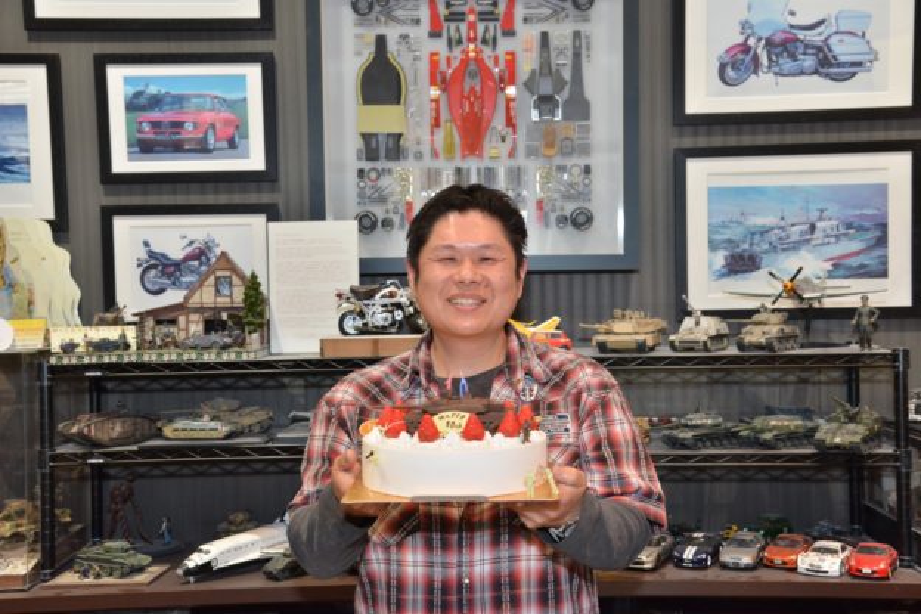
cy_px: 307
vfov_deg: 28.1
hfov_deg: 41.1
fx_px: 1228
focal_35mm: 48
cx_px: 460
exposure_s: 1/60
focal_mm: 48
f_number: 6.3
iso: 2000
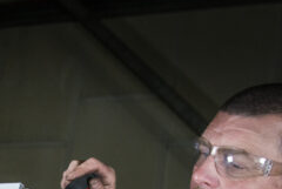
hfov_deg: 19.7
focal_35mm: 99
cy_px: 294
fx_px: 777
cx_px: -28
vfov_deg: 13.0
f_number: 4.5
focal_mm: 31
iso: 800
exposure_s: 1/400
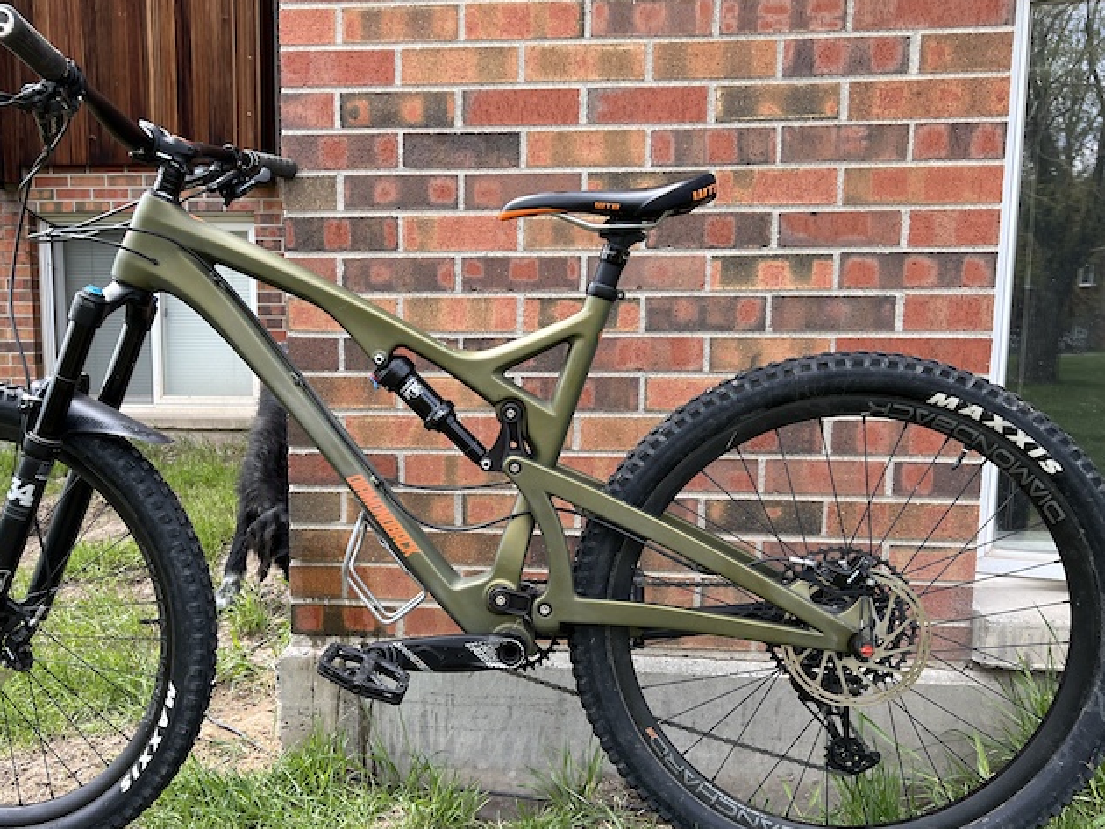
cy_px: 461
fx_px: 1054
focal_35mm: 33
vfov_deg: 42.9
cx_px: 433
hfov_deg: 54.9
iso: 50
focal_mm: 5.7
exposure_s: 1/780
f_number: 1.5
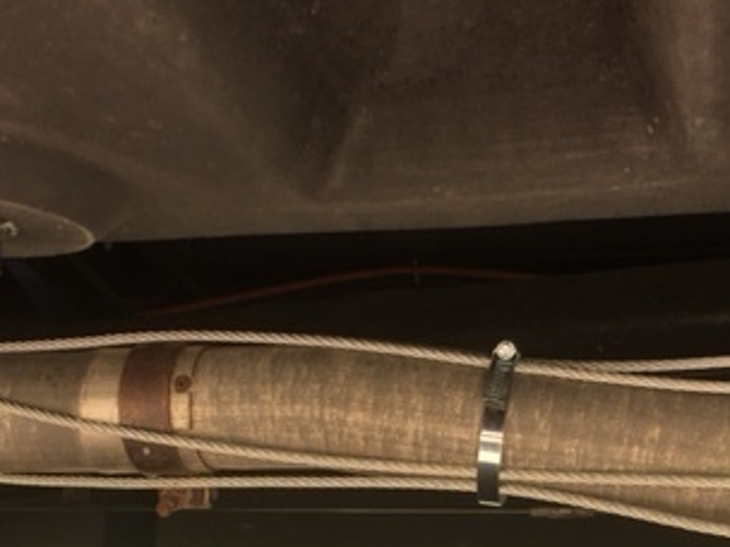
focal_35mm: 61
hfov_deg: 31.6
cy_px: 487
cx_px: 408
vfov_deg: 23.4
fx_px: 1286
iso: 32
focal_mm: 4.15
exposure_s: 1/60
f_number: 2.2
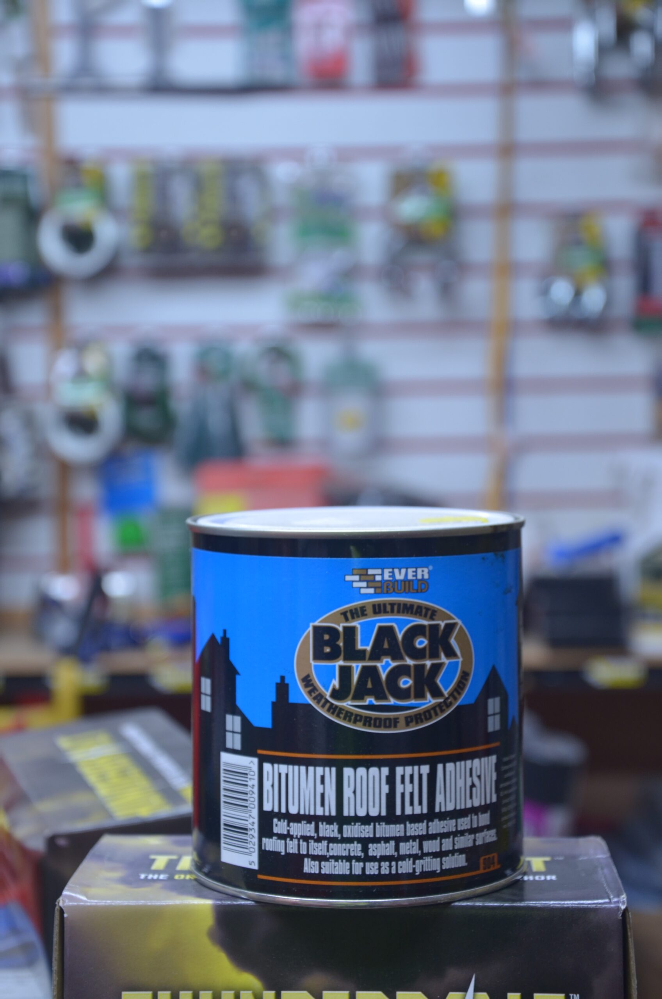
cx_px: 331
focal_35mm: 75
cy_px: 500
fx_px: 2078
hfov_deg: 18.1
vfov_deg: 27.0
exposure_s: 1/25
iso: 320
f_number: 5
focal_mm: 50
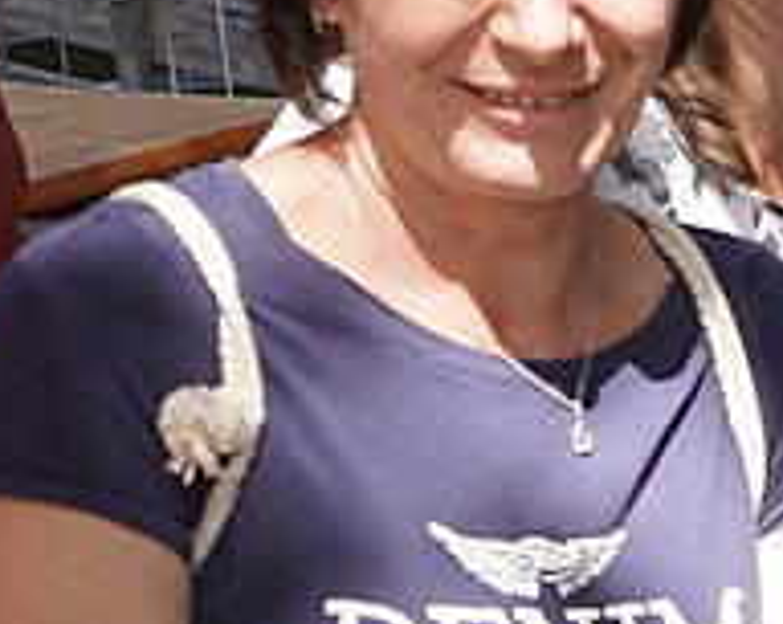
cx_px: 1727
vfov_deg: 11.6
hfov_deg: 12.2
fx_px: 3077
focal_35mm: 133
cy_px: 328
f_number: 4
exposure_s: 1/200
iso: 100
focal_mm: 29
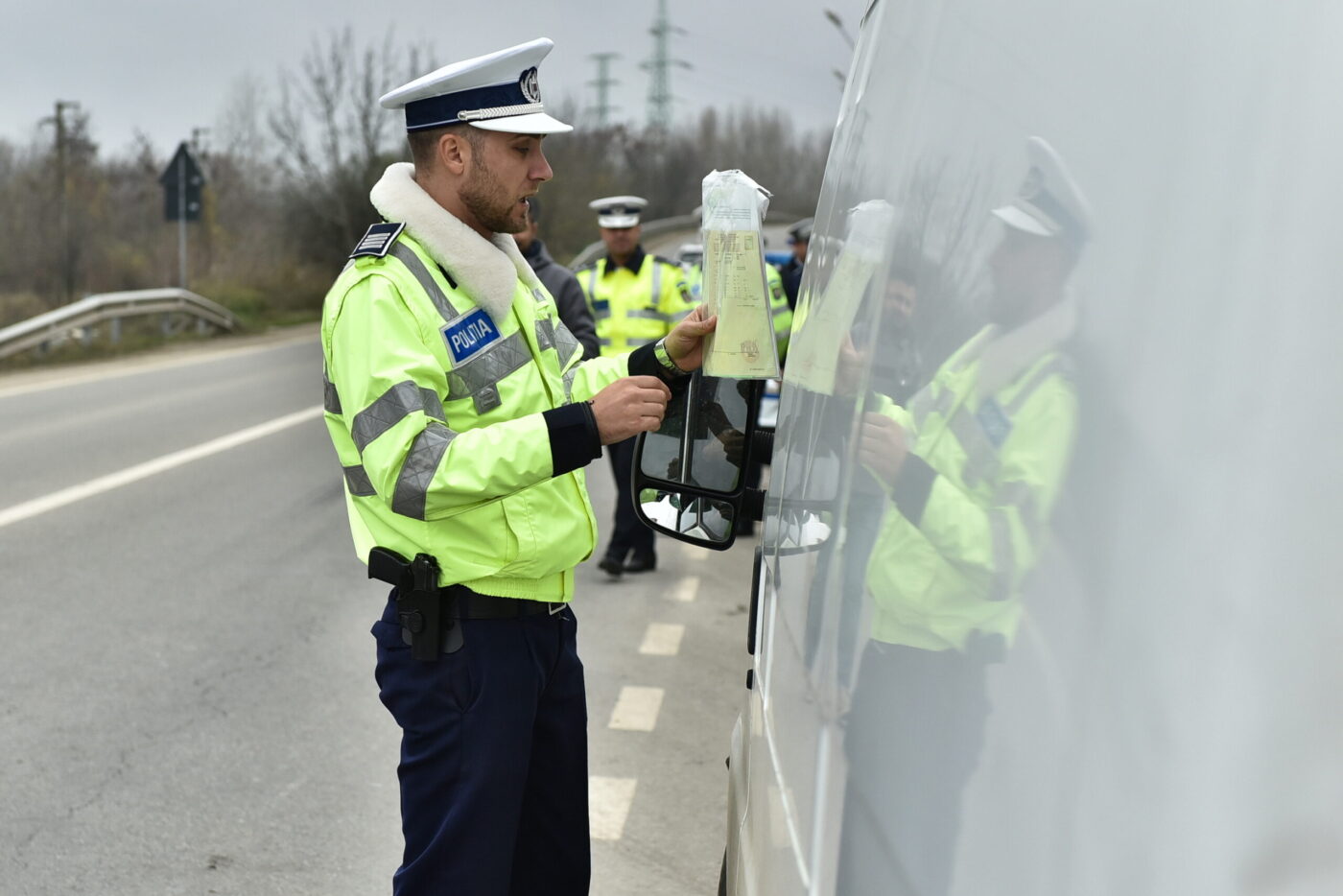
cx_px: 672
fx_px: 2612
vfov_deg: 19.5
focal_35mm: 70
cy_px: 448
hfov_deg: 28.8
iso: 400
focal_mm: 70
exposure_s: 1/1000
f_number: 4
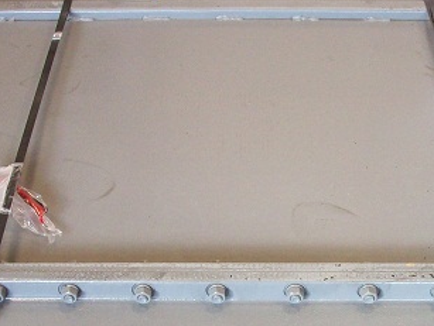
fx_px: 979
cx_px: 240
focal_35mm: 78
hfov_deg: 25.0
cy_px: 265
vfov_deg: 18.7
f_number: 2.8
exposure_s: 1/55.2
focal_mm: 6.2
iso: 160
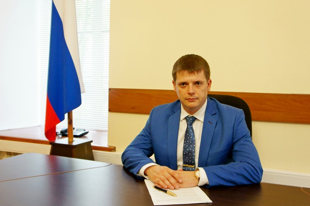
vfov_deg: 40.0
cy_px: 103
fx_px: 284
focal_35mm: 33
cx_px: 155
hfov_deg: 57.2
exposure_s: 1/40
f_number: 4
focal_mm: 22
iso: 800
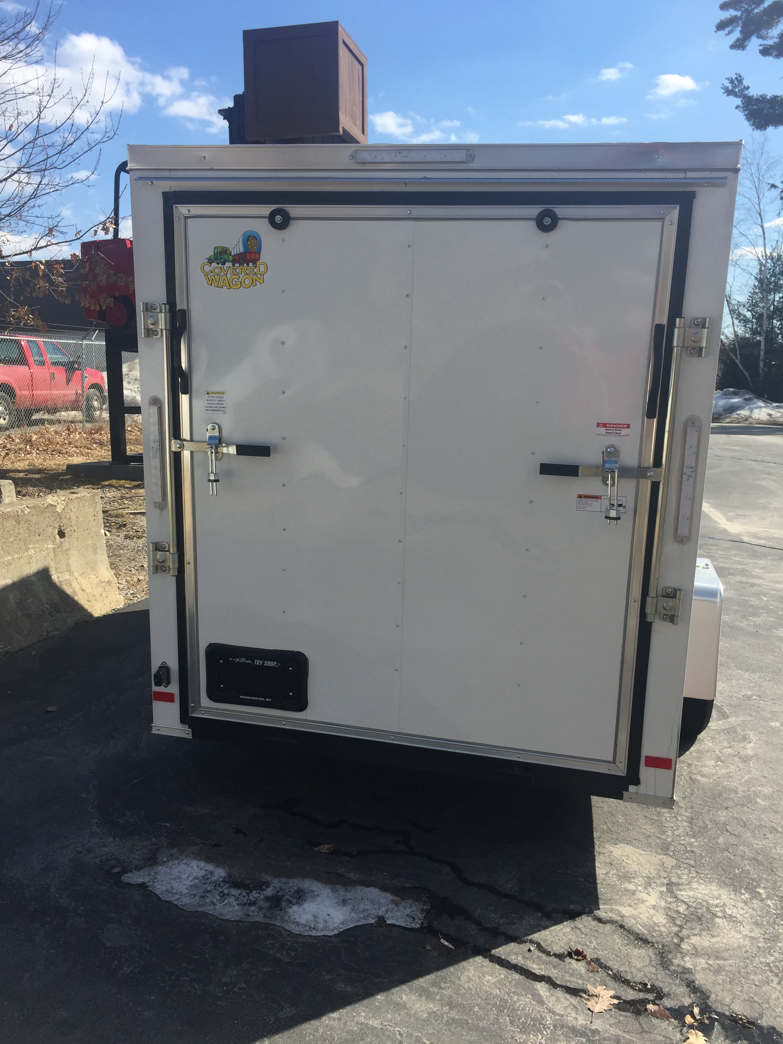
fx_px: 875
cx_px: 392
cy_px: 522
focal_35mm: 29
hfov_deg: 48.2
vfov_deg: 61.7
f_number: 2.2
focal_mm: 4.15
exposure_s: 1/1799
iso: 32
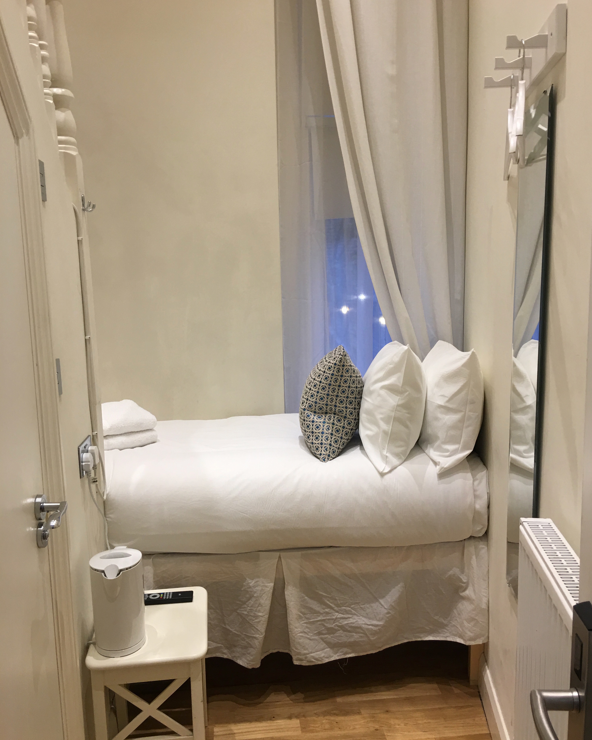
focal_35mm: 31
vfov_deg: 57.2
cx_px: 301
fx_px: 679
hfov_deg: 47.1
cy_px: 388
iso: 32
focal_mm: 4.15
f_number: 2.2
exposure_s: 1/17
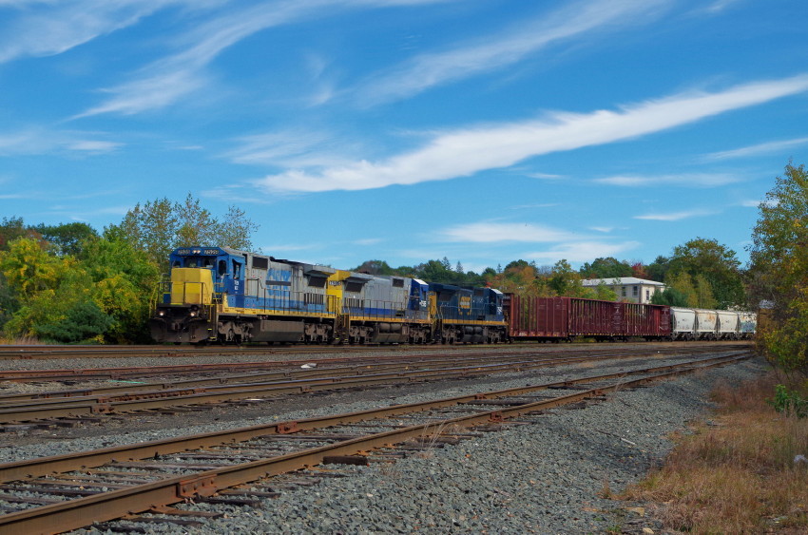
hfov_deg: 31.5
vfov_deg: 21.1
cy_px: 268
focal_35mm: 64
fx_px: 1433
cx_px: 404
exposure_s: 1/1000
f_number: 7.1
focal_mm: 42.5
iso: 200
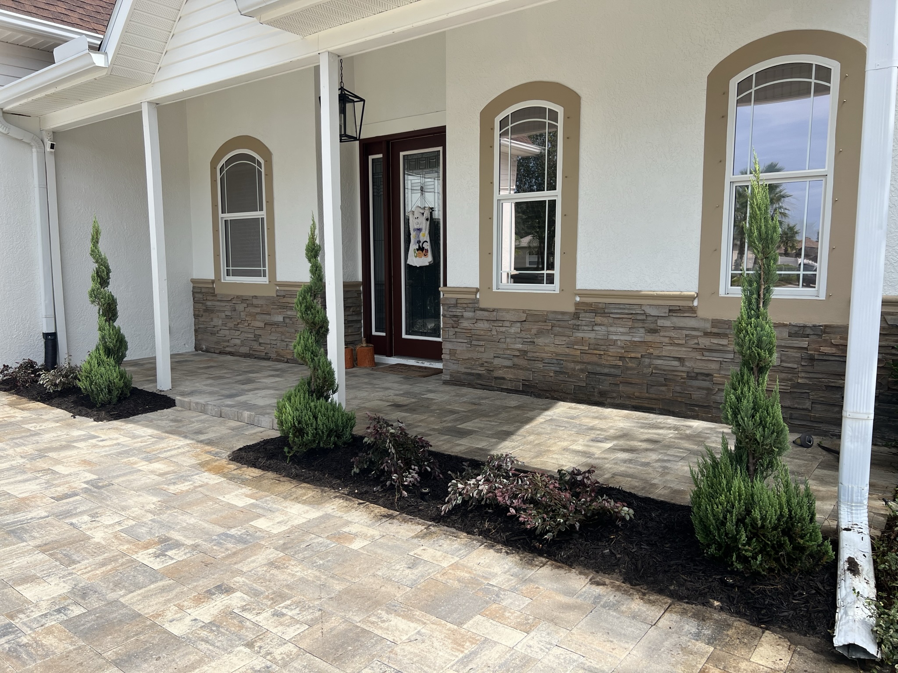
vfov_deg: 53.1
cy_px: 336
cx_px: 449
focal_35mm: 26
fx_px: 674
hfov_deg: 67.3
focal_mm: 5.7
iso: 50
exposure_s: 1/3571
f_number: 1.5
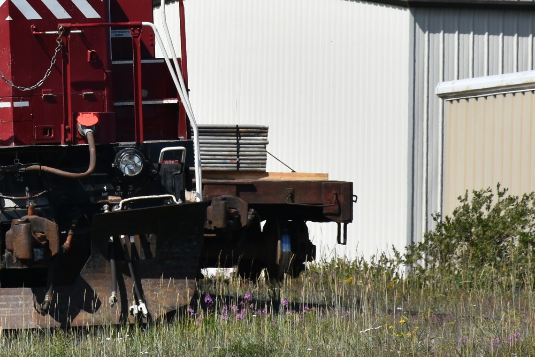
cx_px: -79
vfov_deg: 3.3
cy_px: -81
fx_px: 6157
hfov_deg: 5.0
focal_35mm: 414
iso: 110
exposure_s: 1/500
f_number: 8
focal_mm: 105
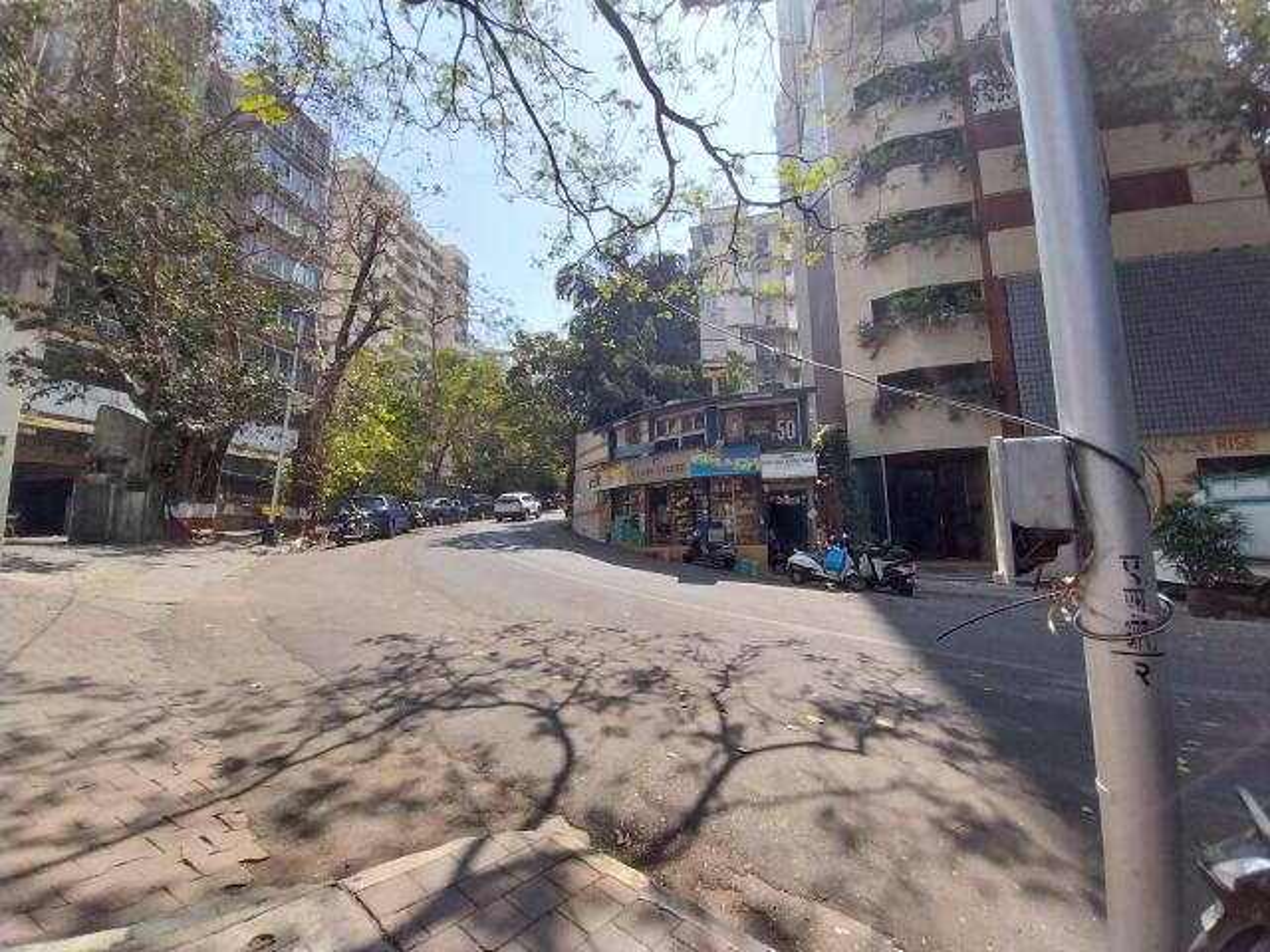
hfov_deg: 106.2
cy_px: 476
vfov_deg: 89.9
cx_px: 635
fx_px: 477
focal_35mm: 13
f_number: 2.2
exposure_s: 1/752
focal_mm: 1.3
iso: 64
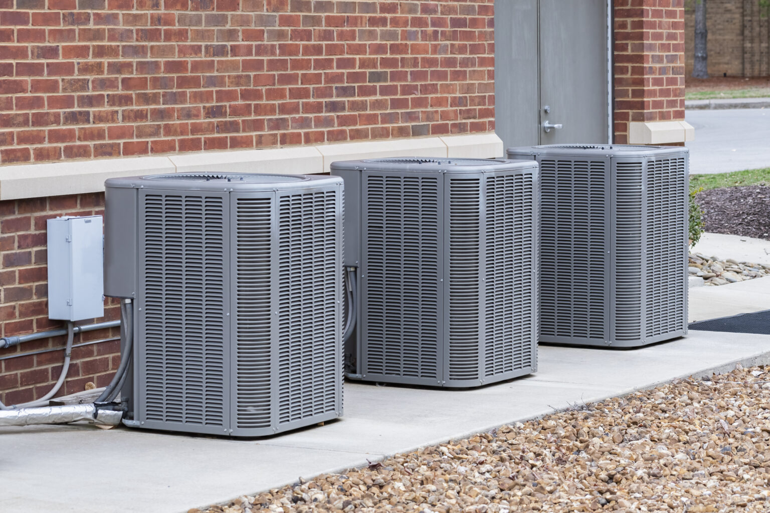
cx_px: 385
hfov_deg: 16.7
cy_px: 256
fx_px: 2631
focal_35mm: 123
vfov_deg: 11.1
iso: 800
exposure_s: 1/250
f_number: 8
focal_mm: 82
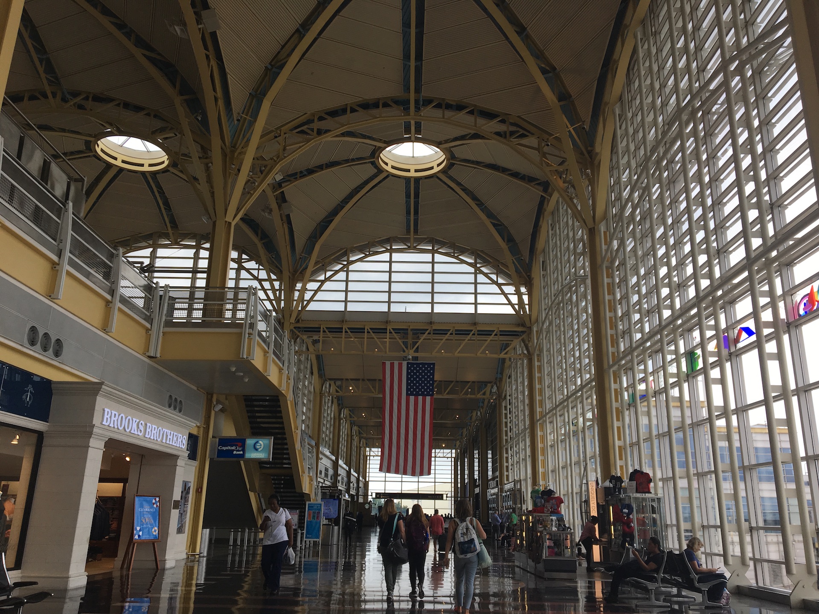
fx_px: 686
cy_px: 307
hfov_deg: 61.7
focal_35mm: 29
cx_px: 410
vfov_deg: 48.2
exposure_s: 1/227
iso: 25
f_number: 2.2
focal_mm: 4.15
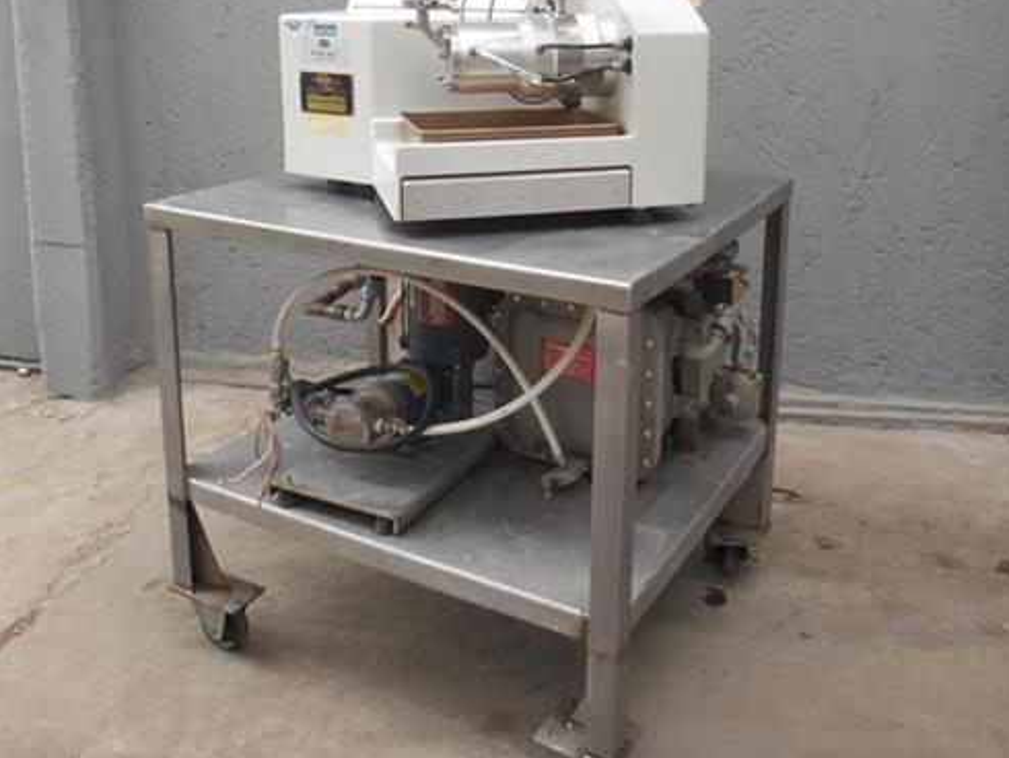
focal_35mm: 34
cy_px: 199
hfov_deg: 53.9
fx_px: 992
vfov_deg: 40.7
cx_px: 513
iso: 320
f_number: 3.7
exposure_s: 1/30
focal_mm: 4.5
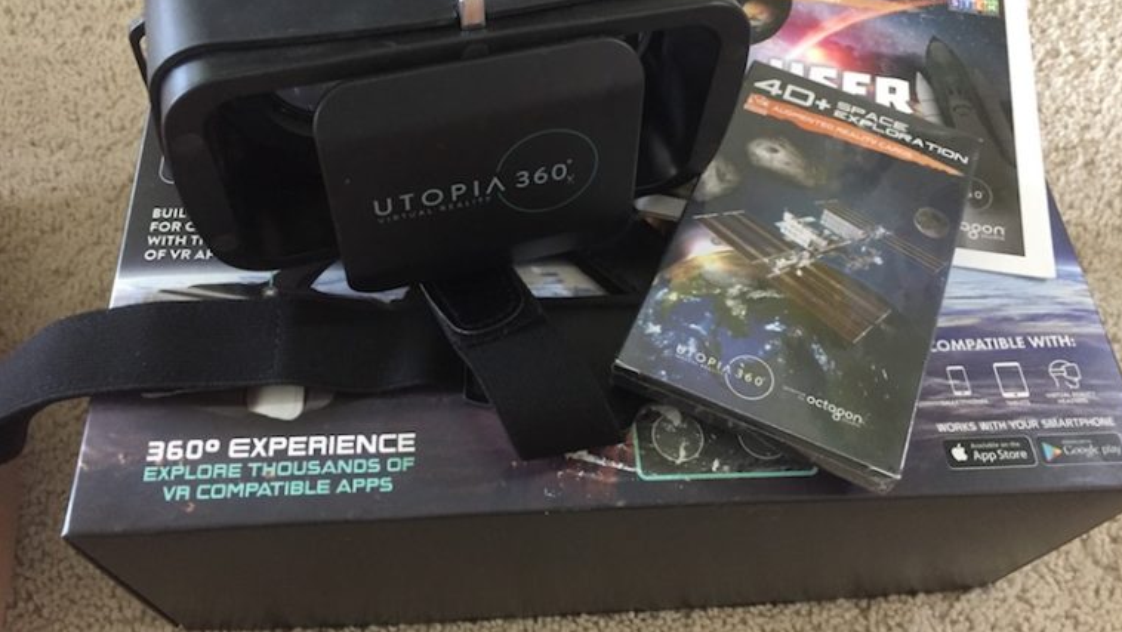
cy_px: 256
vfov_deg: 36.6
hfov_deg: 61.0
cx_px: 567
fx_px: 952
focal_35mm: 32
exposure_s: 1/30
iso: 250
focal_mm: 4.15
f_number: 2.2
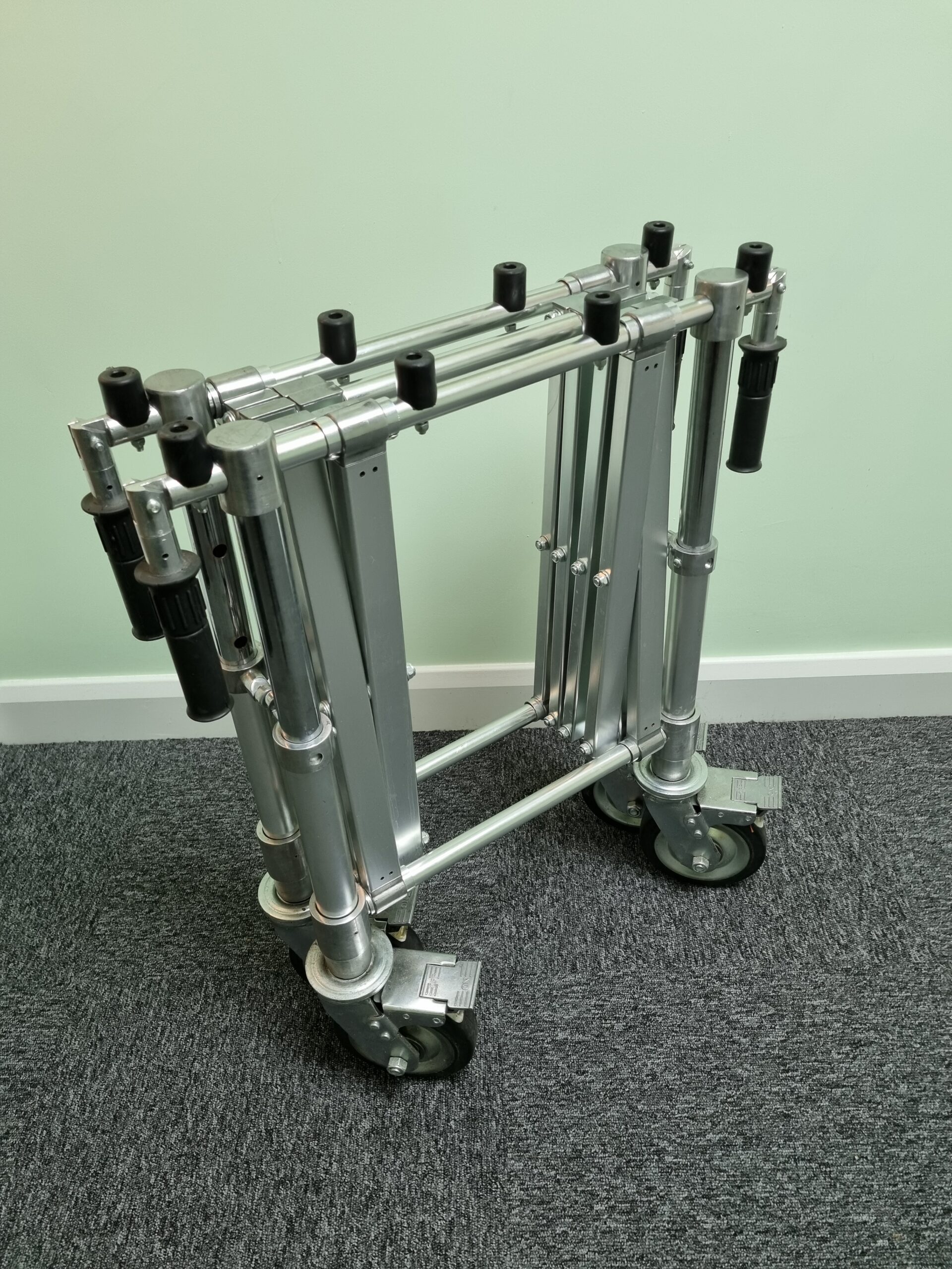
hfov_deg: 53.1
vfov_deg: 67.3
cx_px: 476
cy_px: 634
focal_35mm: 26
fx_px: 953
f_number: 1.8
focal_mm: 5.4
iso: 125
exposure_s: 1/100
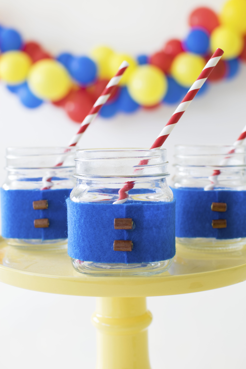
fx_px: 538
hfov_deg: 25.8
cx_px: 123
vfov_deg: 37.9
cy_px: 184
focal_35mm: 52
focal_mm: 35
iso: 200
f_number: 4
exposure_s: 1/25
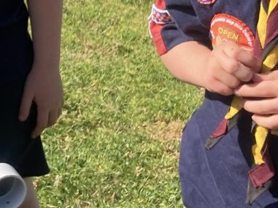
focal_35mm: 141
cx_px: -85
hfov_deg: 13.5
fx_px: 1132
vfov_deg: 10.4
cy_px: 9
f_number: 1.8
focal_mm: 3.99
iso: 20
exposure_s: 1/941
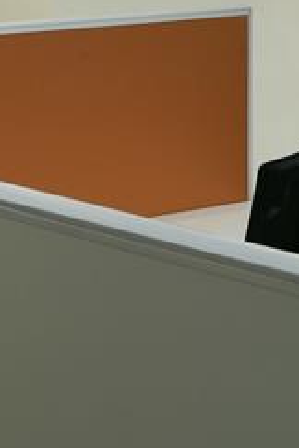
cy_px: -136
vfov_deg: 13.0
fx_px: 1906
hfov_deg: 7.8
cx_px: 888
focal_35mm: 153
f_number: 7.1
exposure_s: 1/13
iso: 31
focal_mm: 23
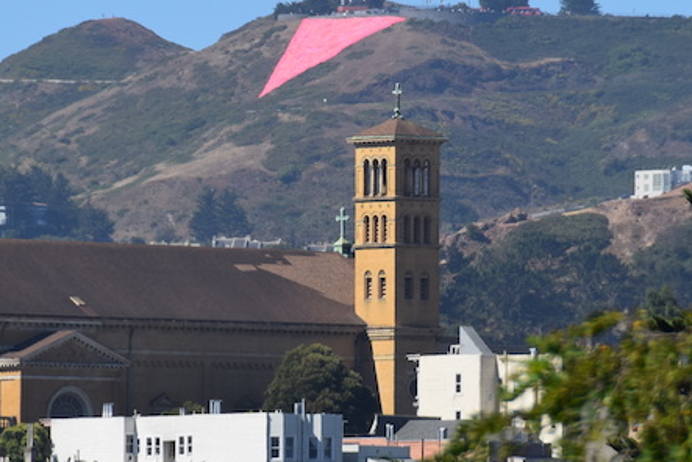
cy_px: 265
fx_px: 11733
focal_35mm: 610
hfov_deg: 3.4
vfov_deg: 2.3
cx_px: 430
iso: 200
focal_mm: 200
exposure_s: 1/800
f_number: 7.1
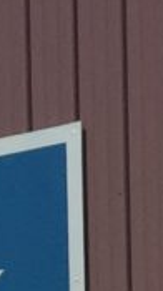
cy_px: 1076
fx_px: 2506
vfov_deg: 5.8
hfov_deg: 3.5
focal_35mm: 325
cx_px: 740
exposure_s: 1/3597
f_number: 2.2
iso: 32
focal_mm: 4.15
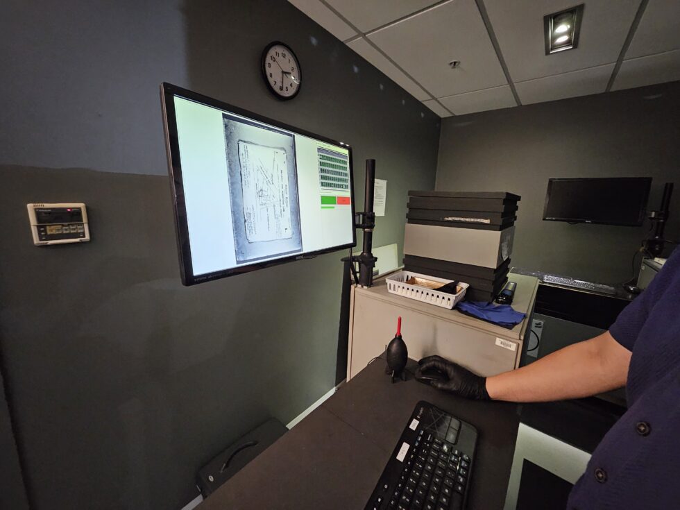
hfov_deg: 106.2
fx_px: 255
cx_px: 340
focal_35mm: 13
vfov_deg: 89.9
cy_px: 255
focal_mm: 1.7
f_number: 2.2
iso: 800
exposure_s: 1/24
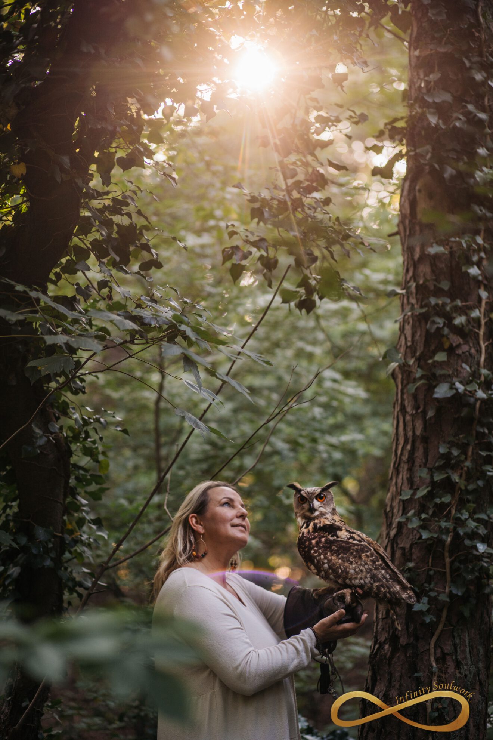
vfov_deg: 23.9
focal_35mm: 85
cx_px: 246
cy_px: 370
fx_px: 1746
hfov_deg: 16.1
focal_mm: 85
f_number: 2.2
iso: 500
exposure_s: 1/250
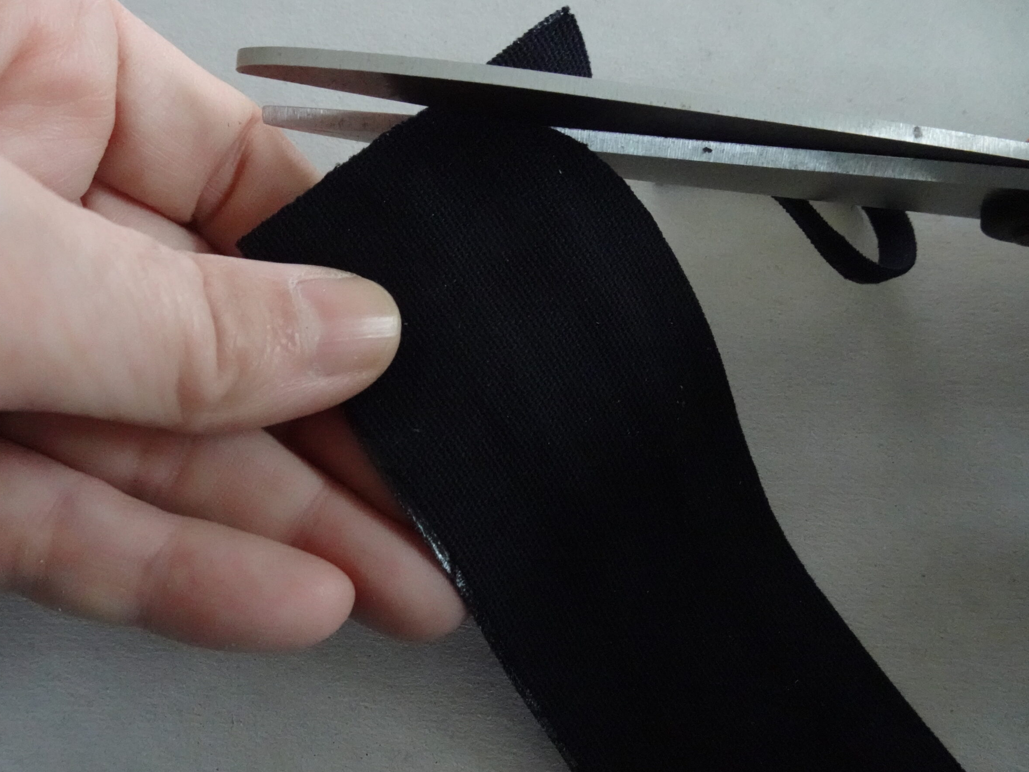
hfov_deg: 67.2
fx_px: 773
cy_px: 403
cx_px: 475
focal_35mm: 26
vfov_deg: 53.0
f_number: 3.5
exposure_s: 1/15
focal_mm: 4.25
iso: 1600
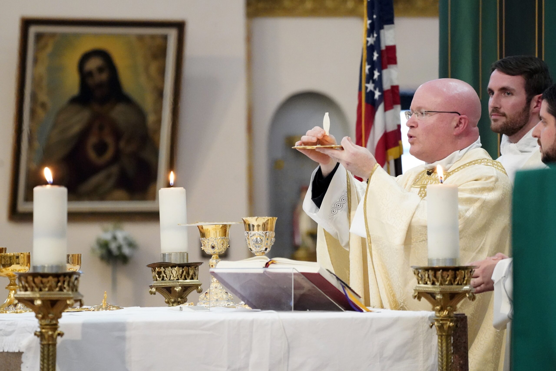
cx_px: 278
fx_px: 3861
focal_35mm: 250
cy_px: 186
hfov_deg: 8.2
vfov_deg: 5.5
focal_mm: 250
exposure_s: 1/100
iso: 16000
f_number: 5.6
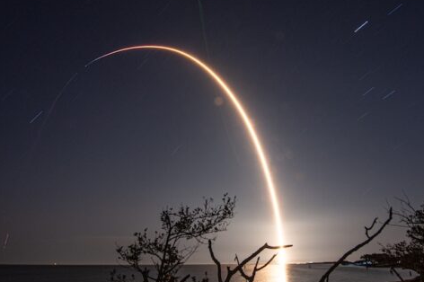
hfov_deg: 73.9
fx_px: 279
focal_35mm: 24
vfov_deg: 53.6
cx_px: 245
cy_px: 146
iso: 100
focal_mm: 11
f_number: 16
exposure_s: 610
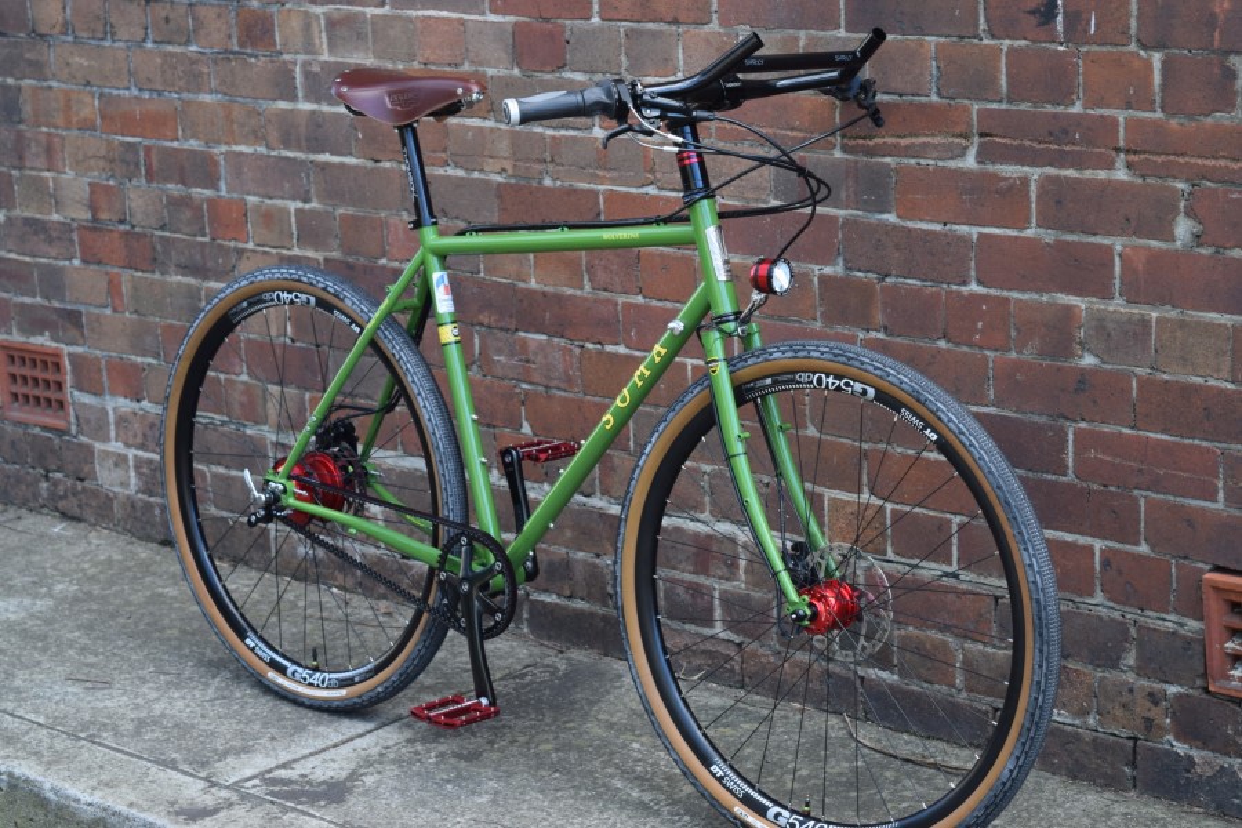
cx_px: 621
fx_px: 2846
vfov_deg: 16.6
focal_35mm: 82
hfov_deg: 24.6
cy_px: 414
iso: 400
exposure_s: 1/125
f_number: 5.6
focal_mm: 55
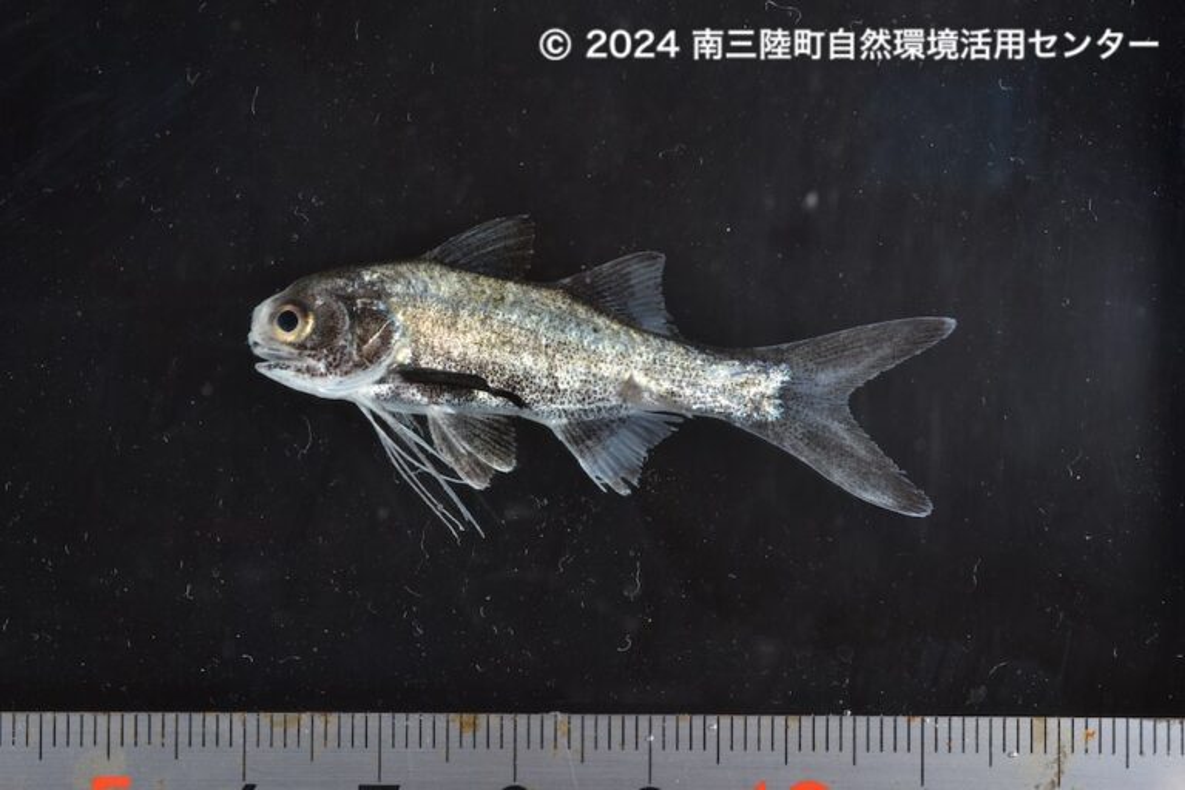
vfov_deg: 22.6
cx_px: 592
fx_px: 1975
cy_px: 395
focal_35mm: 60
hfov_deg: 33.4
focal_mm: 40
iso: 100
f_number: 20
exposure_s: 1/13
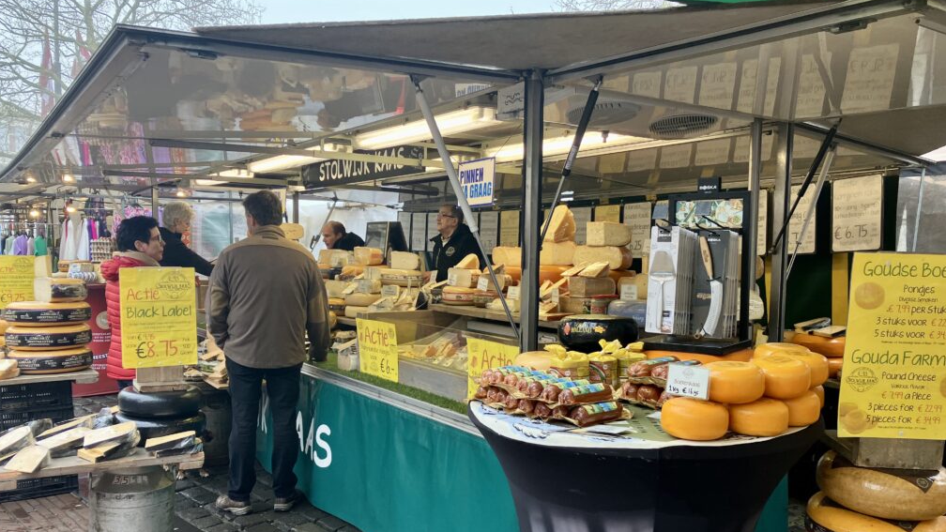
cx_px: 467
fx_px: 778
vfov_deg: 37.6
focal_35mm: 31
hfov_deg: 62.6
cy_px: 331
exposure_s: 1/100
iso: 32
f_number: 1.8
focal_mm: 3.99
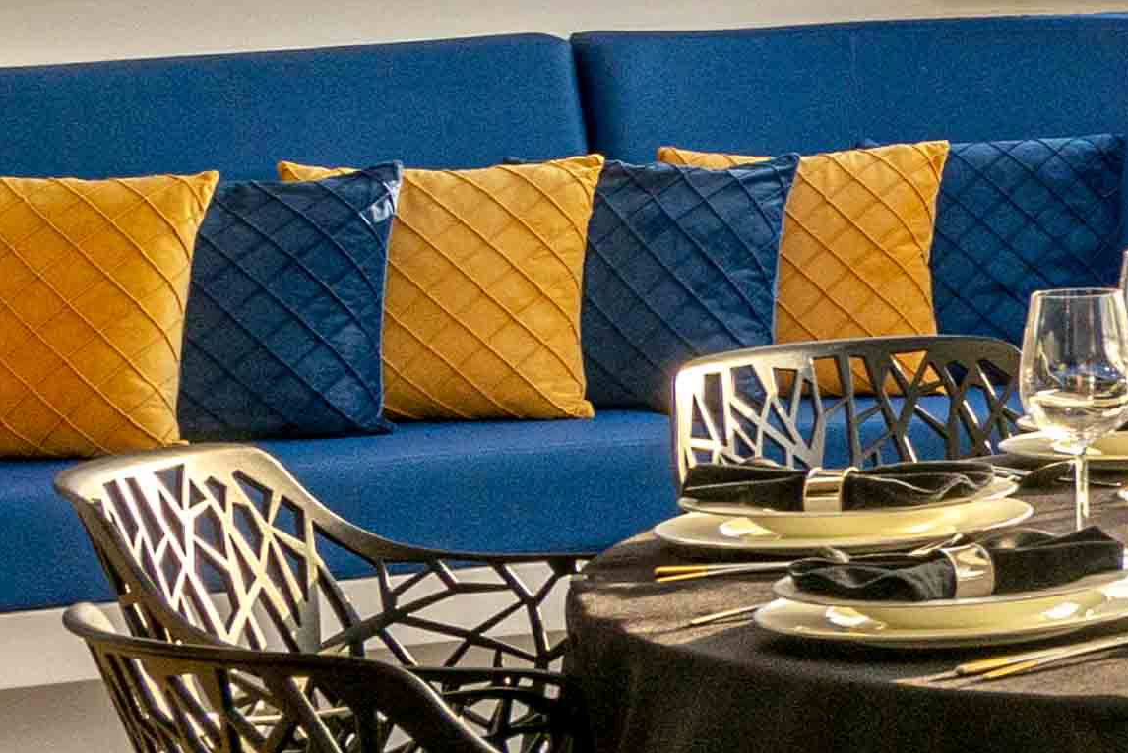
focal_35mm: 122
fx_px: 3824
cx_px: 2991
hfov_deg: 12.1
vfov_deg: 11.2
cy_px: 384
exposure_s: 1/400
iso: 400
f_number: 9
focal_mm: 19
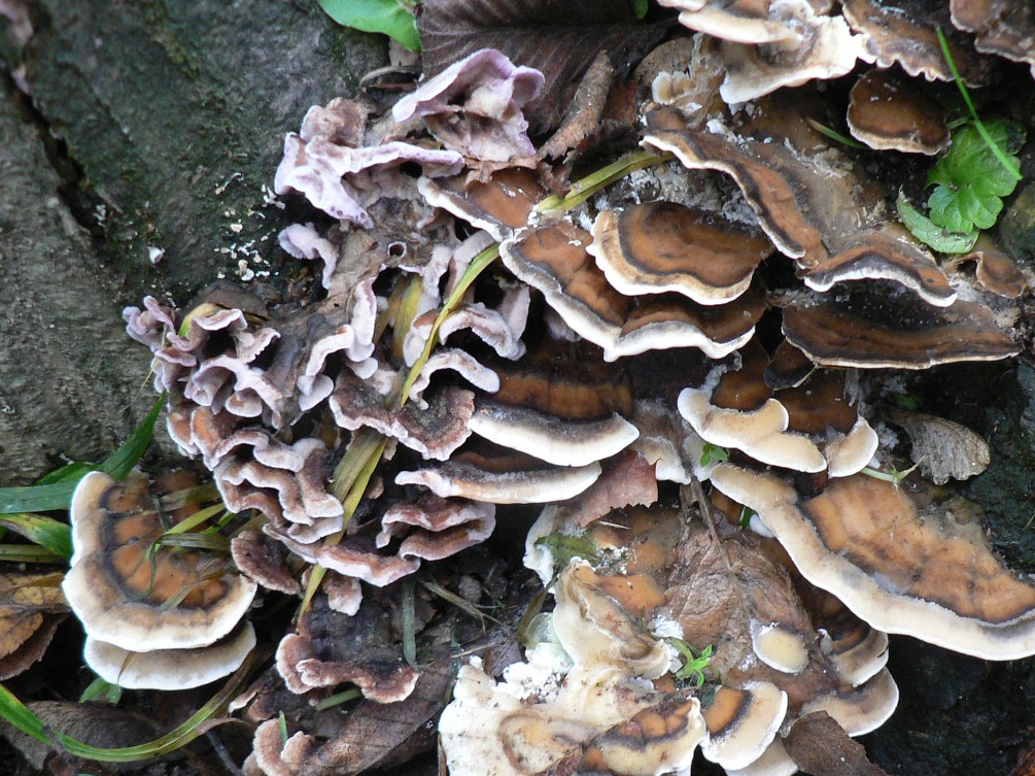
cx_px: 603
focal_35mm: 43
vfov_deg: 33.5
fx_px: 1285
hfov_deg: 43.7
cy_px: 443
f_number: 2.8
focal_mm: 6
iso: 200
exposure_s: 1/40
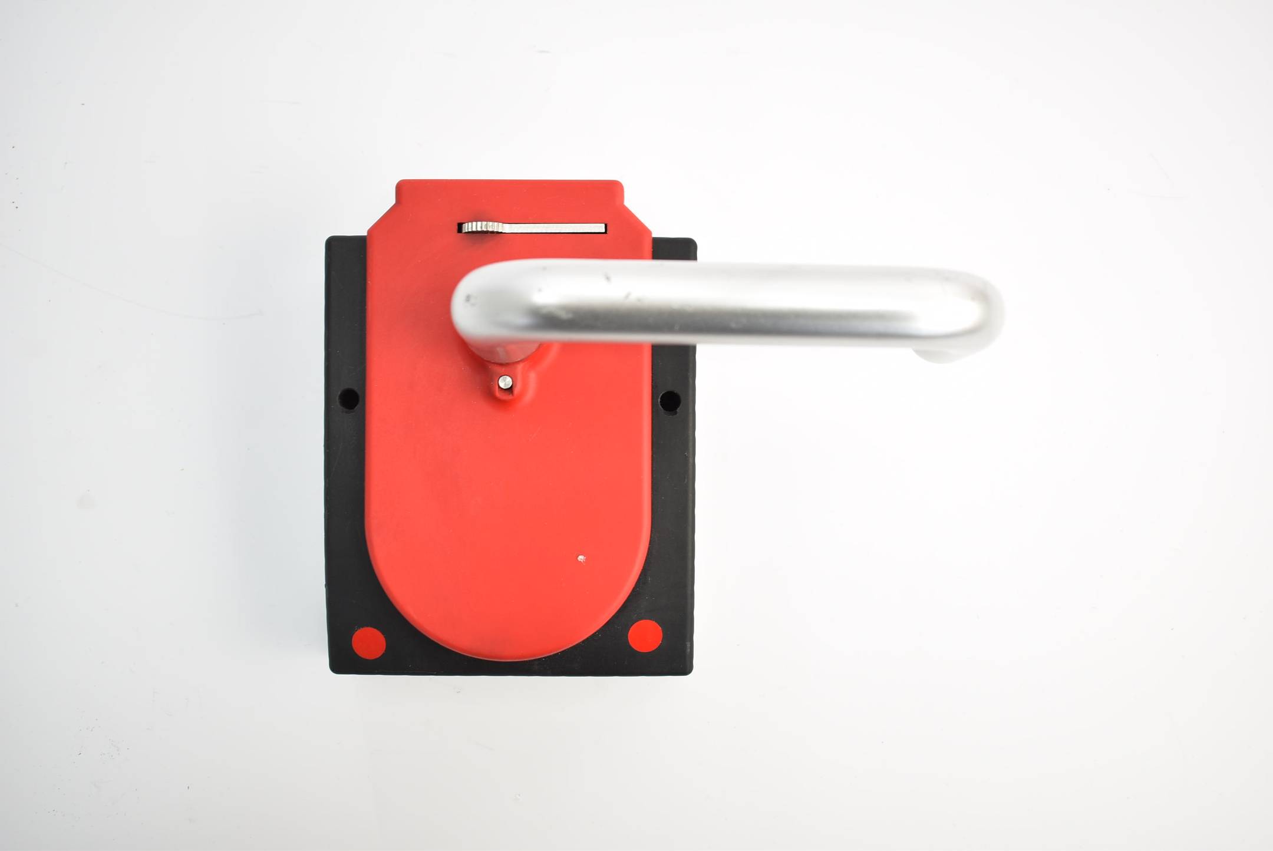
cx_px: 636
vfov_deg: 36.9
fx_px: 1274
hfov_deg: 53.1
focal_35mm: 36
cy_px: 426
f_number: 4
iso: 100
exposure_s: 1/20
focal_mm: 24
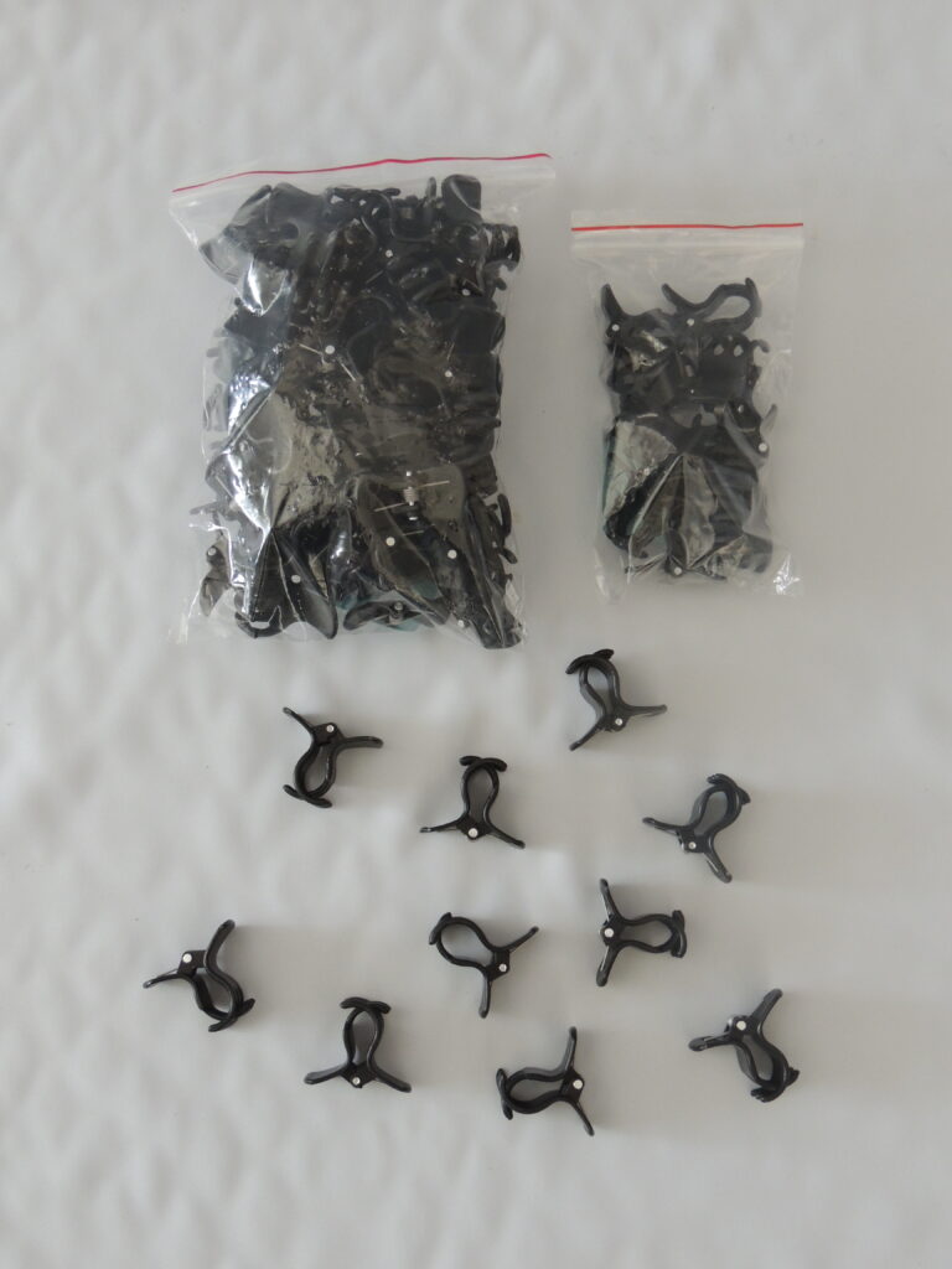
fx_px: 1577
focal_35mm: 43
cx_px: 476
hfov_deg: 33.6
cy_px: 634
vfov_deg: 43.9
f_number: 3.4
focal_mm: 7.6
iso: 400
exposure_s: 1/20
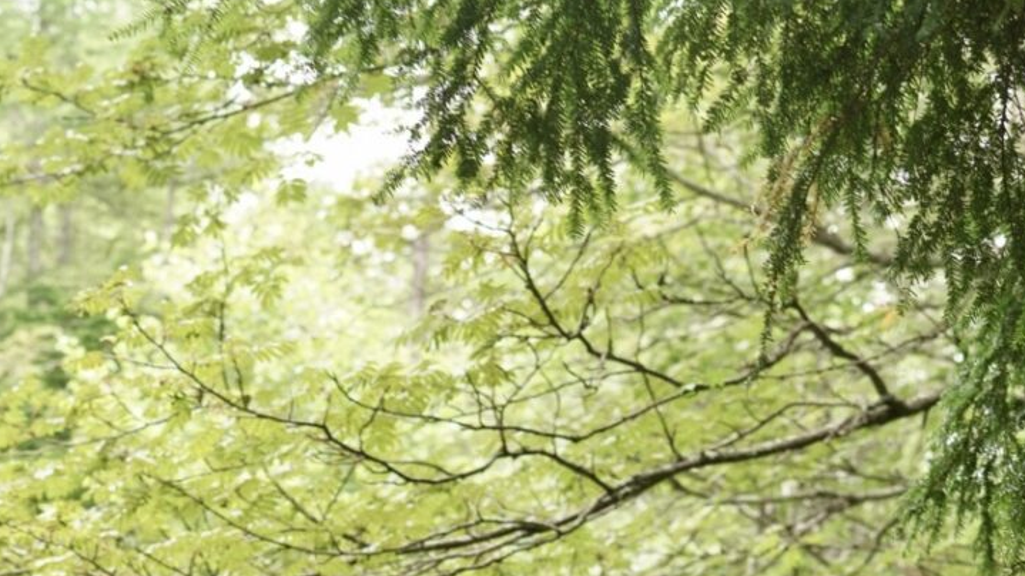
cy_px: 999
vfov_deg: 10.3
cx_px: 408
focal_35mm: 112
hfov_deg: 19.1
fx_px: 3043
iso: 250
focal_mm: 50
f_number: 4
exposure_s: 1/60
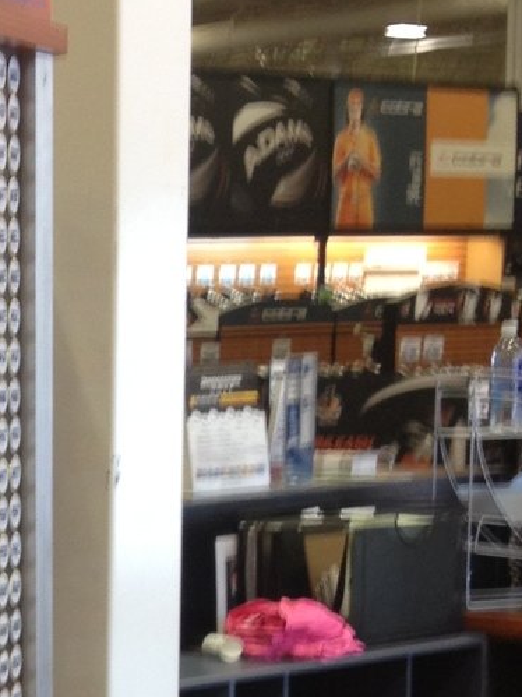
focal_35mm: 131
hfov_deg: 10.7
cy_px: 865
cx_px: -349
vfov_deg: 14.5
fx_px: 2635
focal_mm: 4.28
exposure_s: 1/20
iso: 50
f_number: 2.4
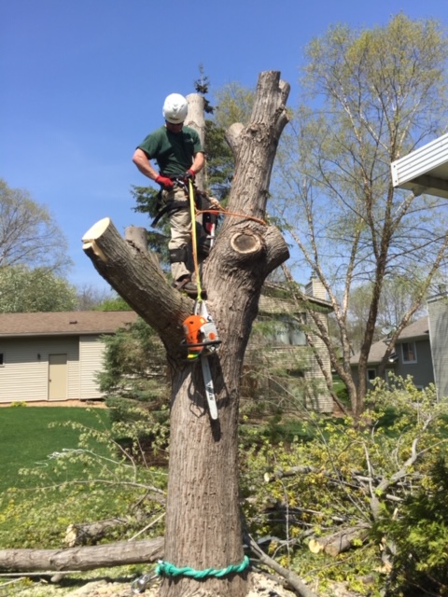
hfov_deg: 48.2
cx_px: 224
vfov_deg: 61.7
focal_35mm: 29
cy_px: 298
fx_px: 500
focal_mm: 4.15
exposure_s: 1/1582
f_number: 2.2
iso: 32
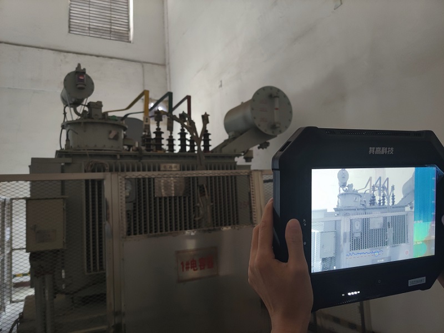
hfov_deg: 67.3
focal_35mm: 26
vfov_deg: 53.1
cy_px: 166
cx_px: 222
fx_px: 333
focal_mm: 5.58
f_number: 1.6
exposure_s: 1/100
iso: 462
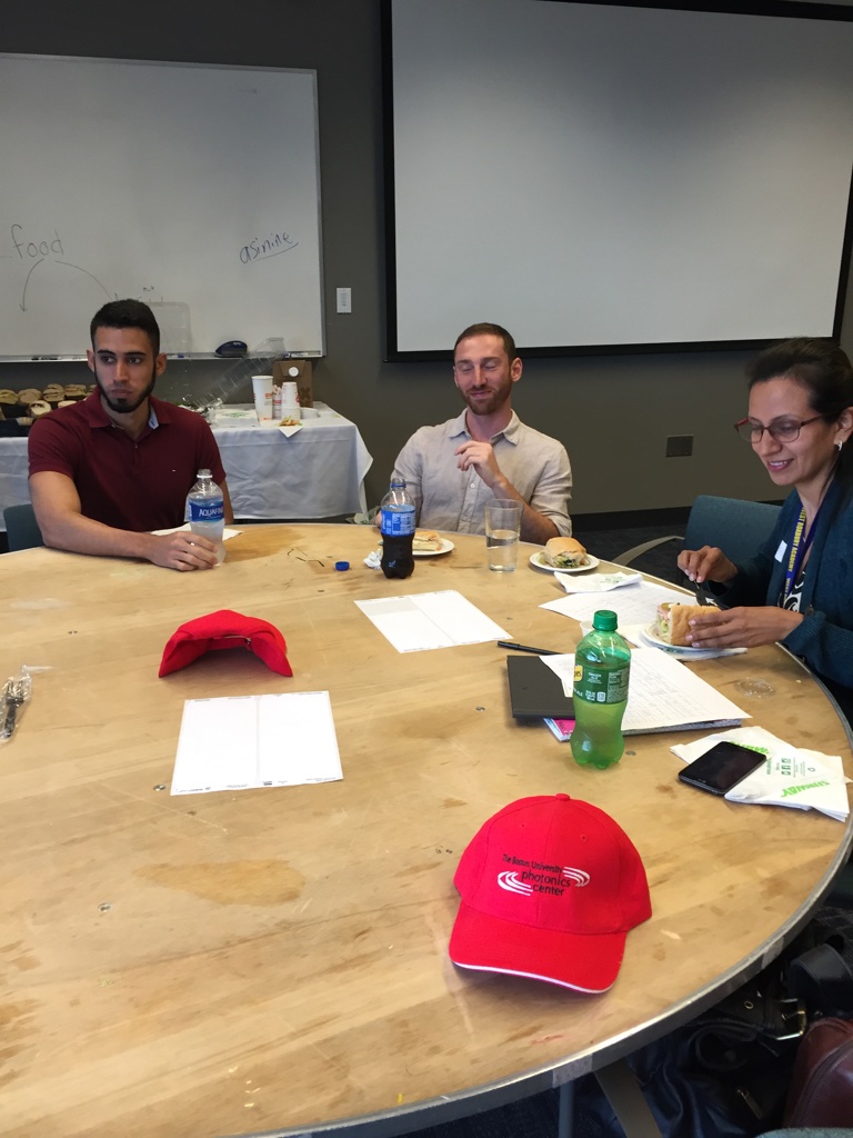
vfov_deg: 61.7
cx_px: 426
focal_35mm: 29
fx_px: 953
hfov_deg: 48.2
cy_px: 569
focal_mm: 4.15
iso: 32
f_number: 2.2
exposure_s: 1/30
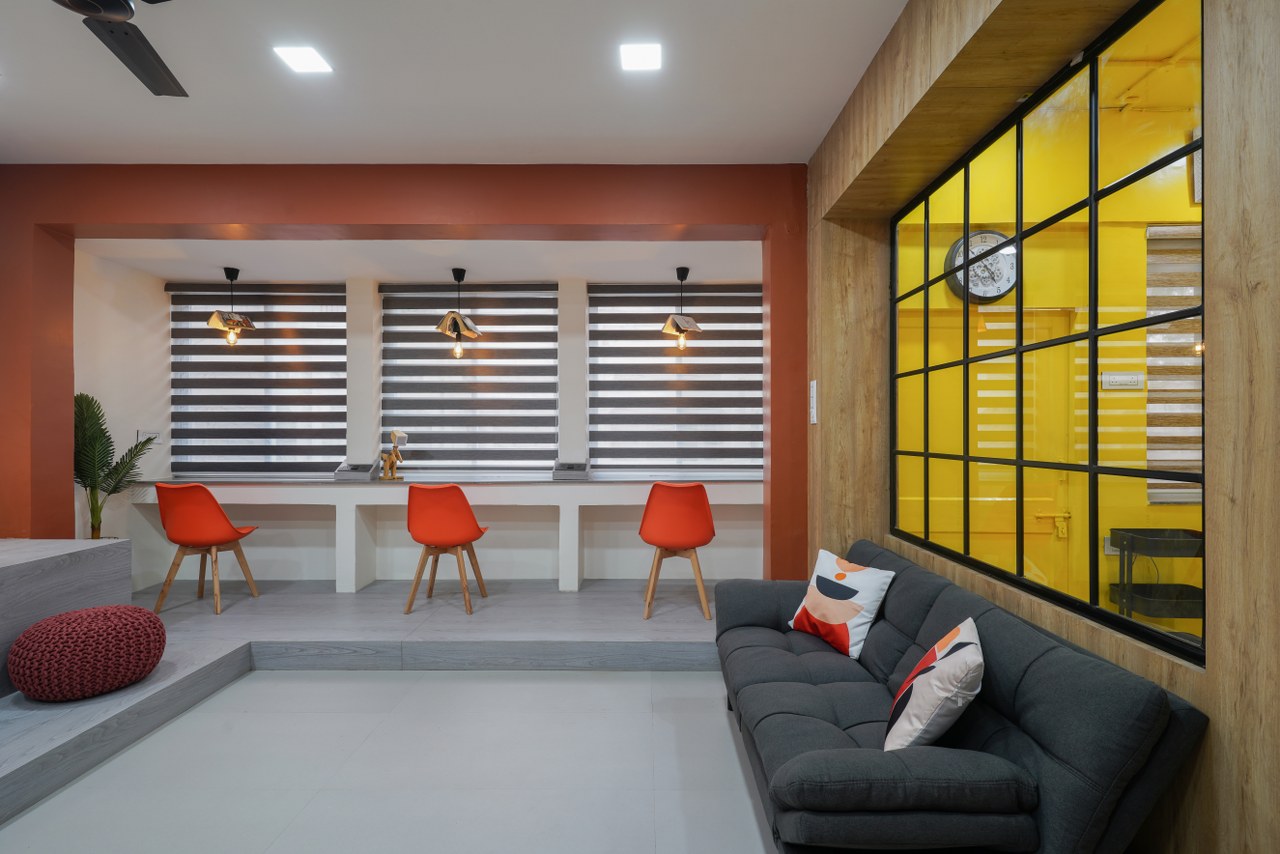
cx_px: 640
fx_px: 605
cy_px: 427
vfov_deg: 70.5
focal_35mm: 17
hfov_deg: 93.3
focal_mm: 17
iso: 100
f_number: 10
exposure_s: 1/2.5
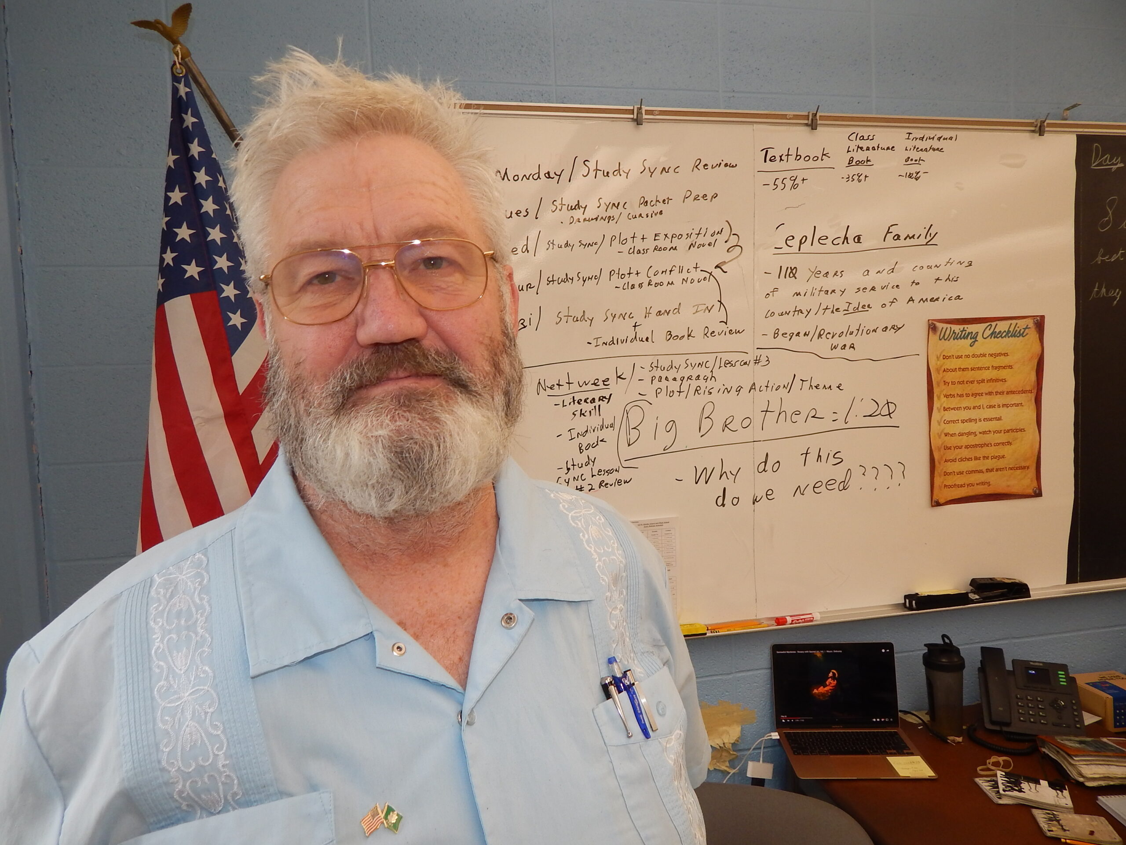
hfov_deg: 73.9
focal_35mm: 23
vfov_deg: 58.9
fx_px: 748
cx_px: 563
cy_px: 422
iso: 125
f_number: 3
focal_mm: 4
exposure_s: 1/40
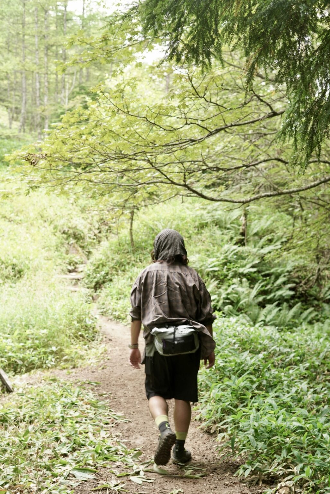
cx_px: 165
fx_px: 686
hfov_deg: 27.0
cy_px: 247
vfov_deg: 39.6
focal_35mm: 50
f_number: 4
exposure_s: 1/60
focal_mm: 50
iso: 250
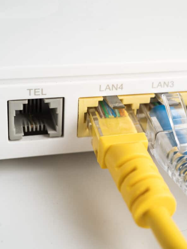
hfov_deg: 19.6
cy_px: 124
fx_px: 526
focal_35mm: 73
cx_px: 187
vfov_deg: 26.7
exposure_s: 1/100
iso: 100
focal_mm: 50
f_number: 7.1
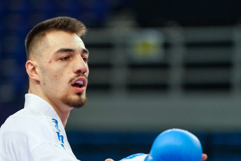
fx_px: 2269
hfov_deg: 6.1
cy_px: 102
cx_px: 87
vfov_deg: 4.1
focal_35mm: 339
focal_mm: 200
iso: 2000
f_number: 2.8
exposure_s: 1/1000
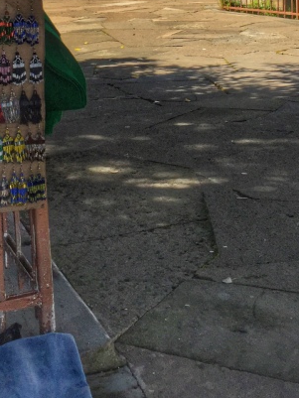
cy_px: 3
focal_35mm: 74
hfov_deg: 19.9
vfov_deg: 25.1
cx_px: 174
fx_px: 852
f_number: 2.2
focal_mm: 4.15
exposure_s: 1/1163
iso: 32
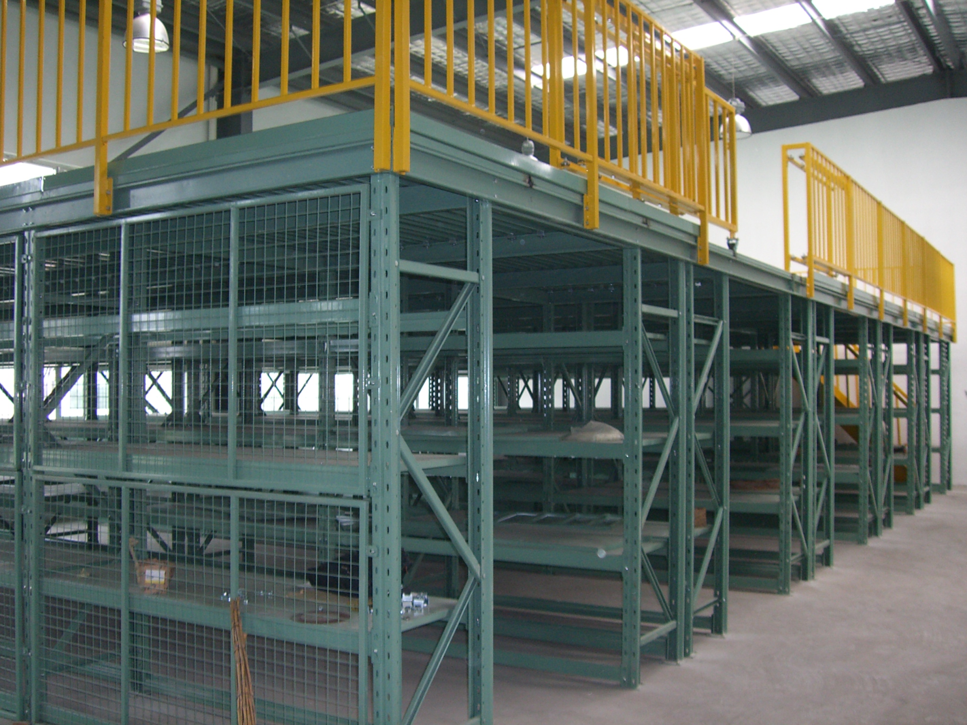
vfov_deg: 37.7
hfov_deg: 49.0
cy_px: 362
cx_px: 484
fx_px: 1062
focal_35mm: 38
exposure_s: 1/60
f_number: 2.7
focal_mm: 6.2
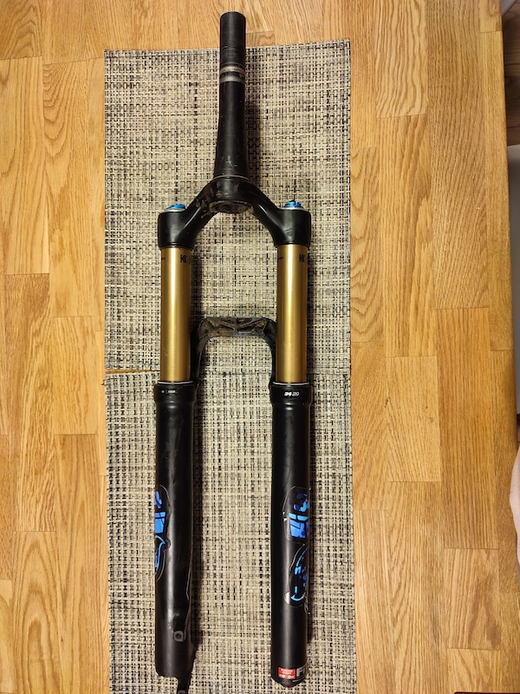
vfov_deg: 69.4
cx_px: 260
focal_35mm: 25
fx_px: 501
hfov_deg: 54.9
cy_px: 347
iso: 664
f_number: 1.9
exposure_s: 1/33
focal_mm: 6.04
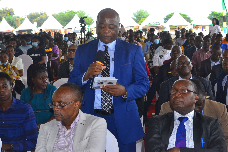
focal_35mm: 66
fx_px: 418
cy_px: 76
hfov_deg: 30.5
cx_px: 114
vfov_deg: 20.6
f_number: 9
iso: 800
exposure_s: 1/160
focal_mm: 44
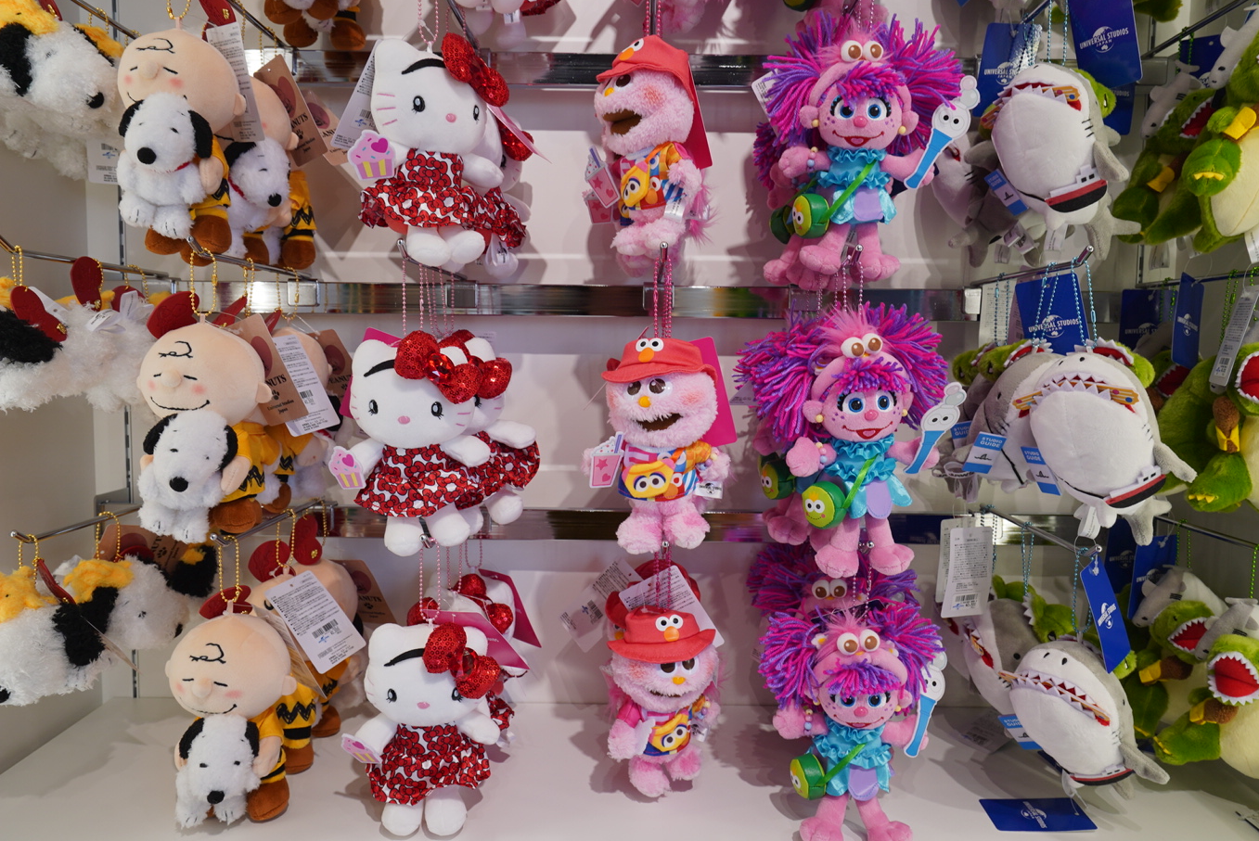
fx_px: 875
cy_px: 392
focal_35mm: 25
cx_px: 646
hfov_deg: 71.5
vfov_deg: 51.3
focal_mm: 21
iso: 160
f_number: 8
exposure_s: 1/60
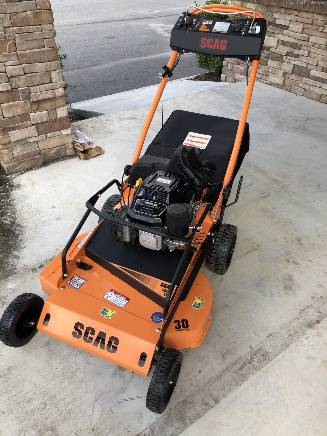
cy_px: 218
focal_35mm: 28
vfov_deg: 63.4
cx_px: 164
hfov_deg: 49.7
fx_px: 353
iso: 20
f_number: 1.8
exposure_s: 1/384
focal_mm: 3.99
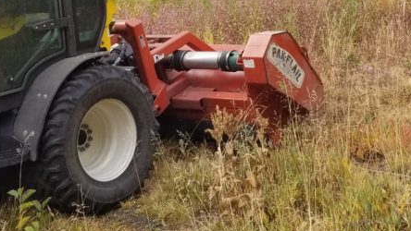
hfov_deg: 25.6
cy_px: -90
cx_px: 193
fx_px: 905
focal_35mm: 83
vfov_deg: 13.9
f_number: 1.7
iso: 50
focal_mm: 4.3
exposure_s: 1/460
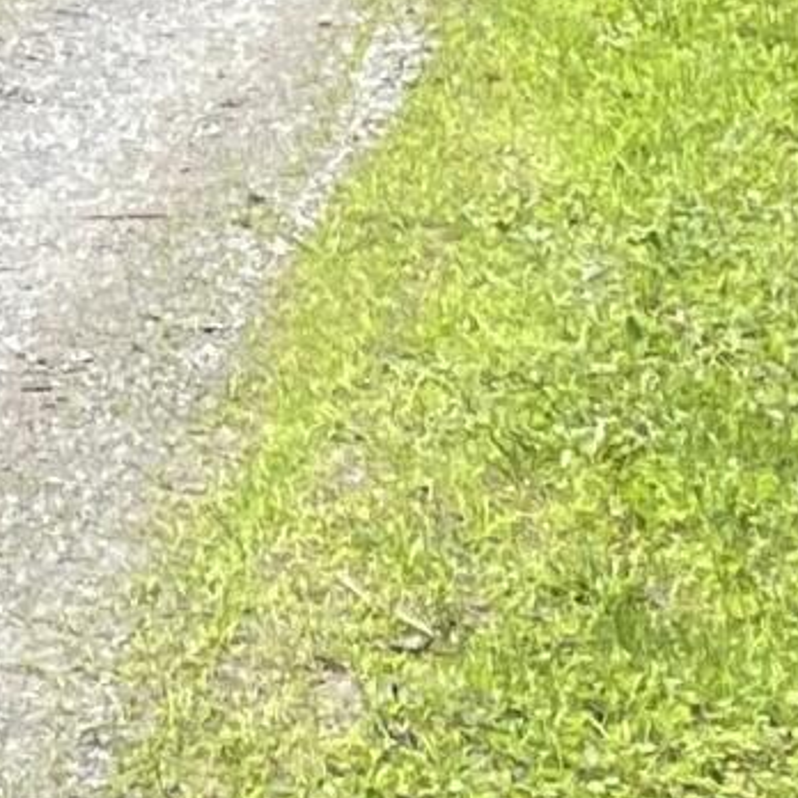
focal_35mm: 198
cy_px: -736
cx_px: -1896
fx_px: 5164
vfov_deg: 8.4
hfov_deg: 7.4
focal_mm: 4.2
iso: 32
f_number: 1.6
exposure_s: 1/1024
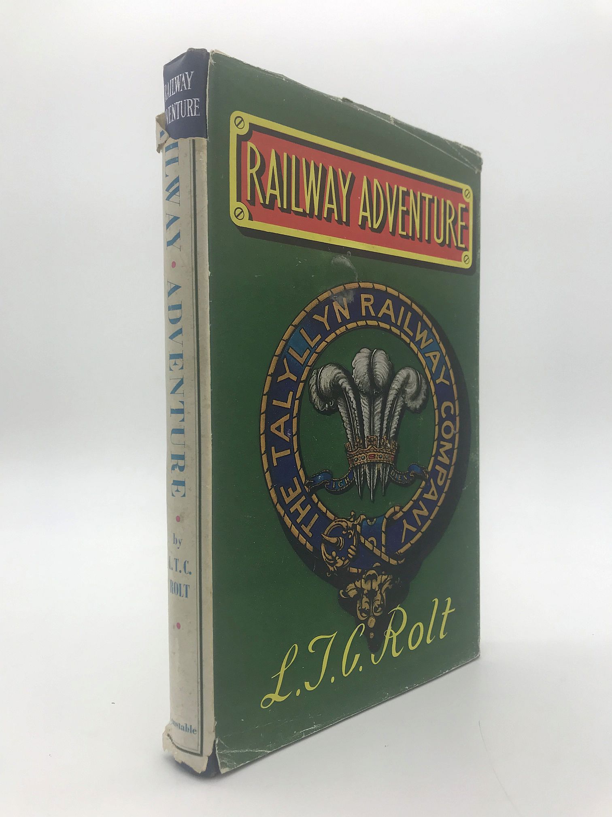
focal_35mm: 28
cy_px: 408
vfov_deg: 63.4
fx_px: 660
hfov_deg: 49.7
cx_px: 306
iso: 20
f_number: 1.8
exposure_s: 1/368
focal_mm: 3.99
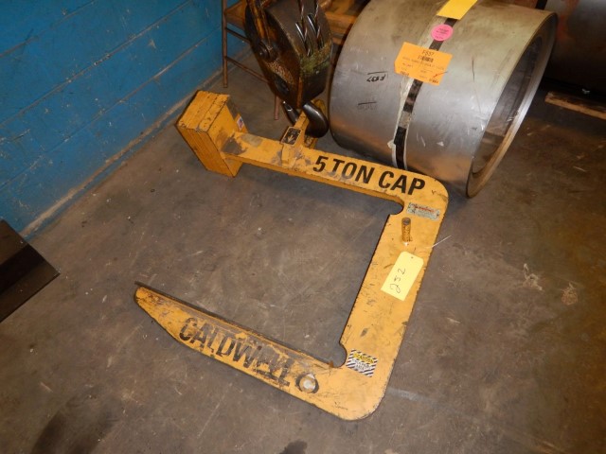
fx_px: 420
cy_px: 227
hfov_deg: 71.6
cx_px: 303
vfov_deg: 56.8
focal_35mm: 24
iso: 200
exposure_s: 1/30
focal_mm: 4.3
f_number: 2.8
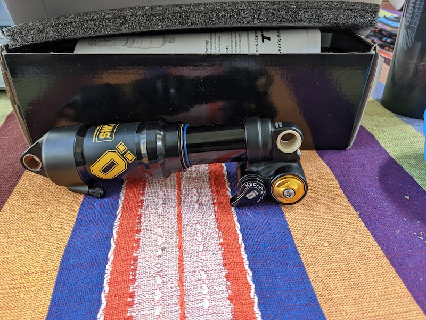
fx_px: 332
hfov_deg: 65.3
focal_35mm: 27
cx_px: 213
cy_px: 160
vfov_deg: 51.4
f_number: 1.73
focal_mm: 4.38
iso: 116
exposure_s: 1/60
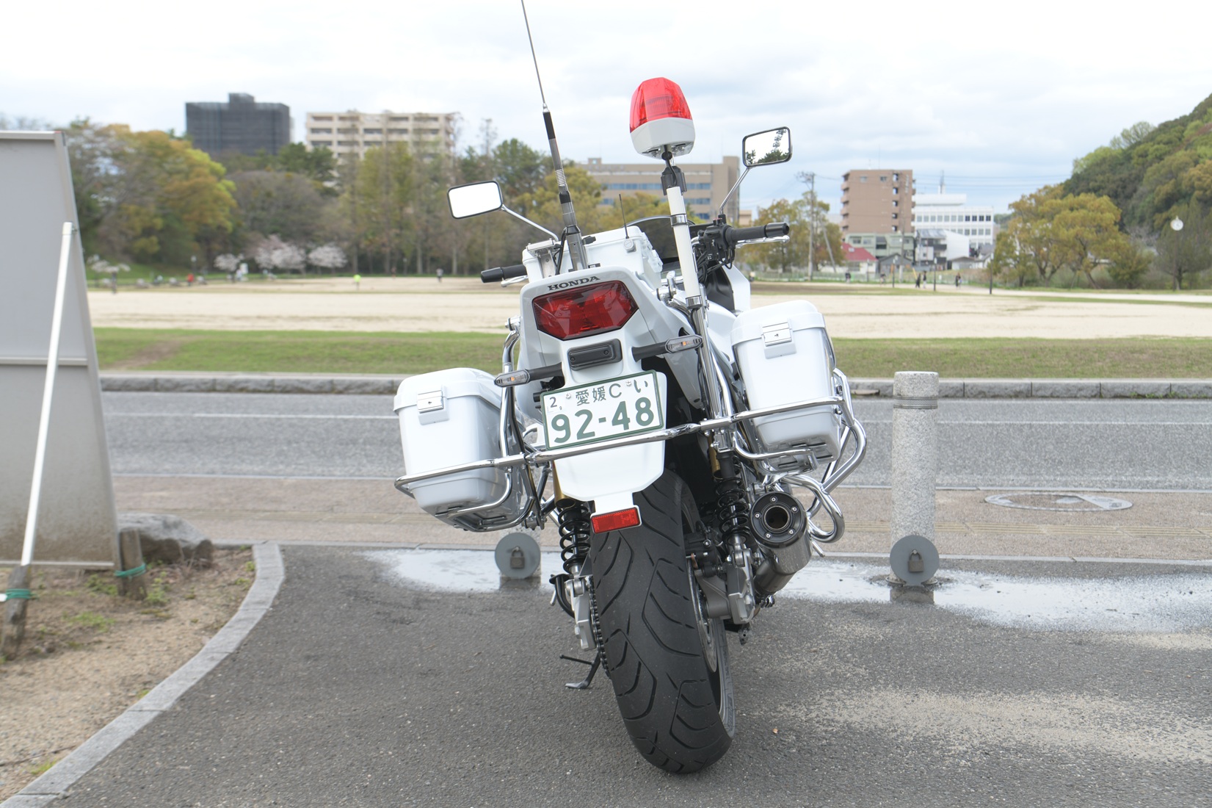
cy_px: 404
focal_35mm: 50
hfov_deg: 39.6
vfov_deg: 27.0
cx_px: 606
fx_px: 1683
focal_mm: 50
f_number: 8
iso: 200
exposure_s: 1/125
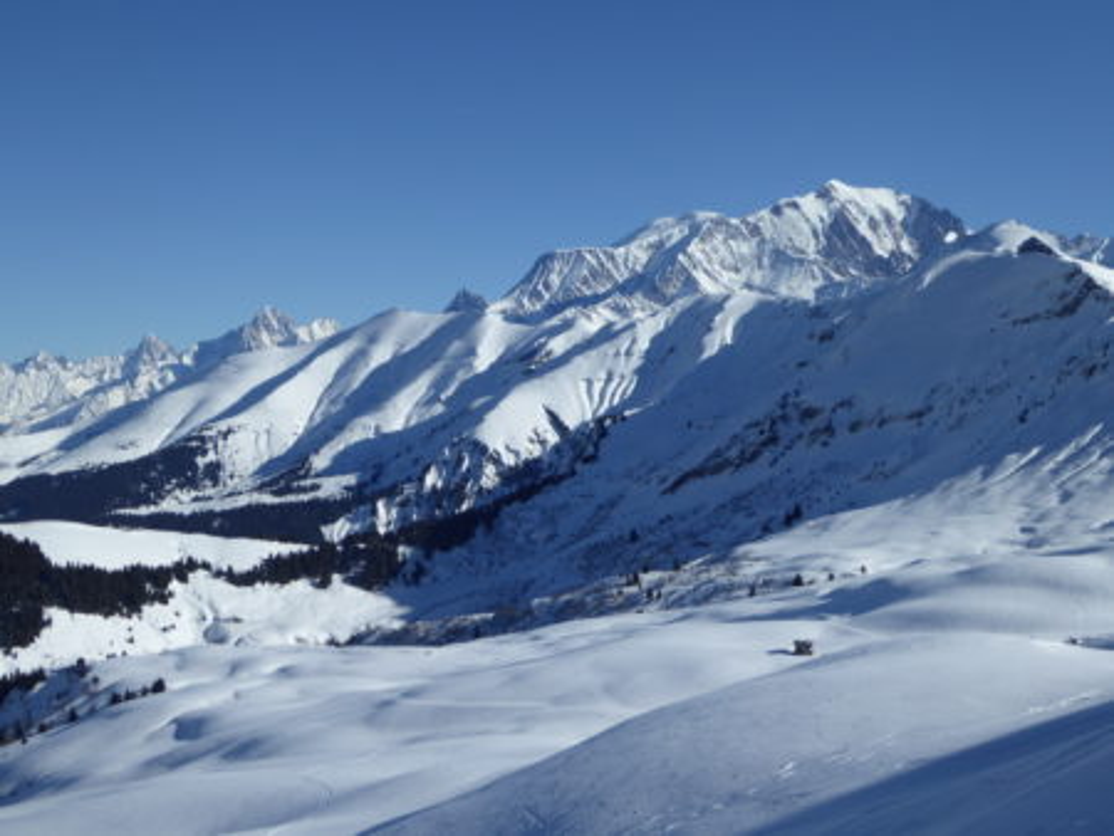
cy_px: 418
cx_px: 557
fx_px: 1932
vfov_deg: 24.4
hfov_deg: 32.2
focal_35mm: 60
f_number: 4.2
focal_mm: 10.3
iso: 100
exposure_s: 1/1600
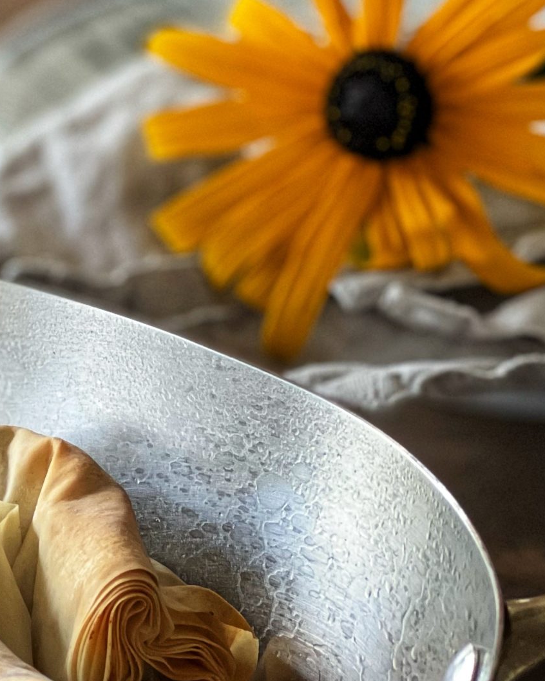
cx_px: 12
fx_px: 3668
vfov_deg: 10.6
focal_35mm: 182
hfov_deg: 8.5
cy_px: 134
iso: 250
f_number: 2.8
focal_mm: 9
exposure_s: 1/40
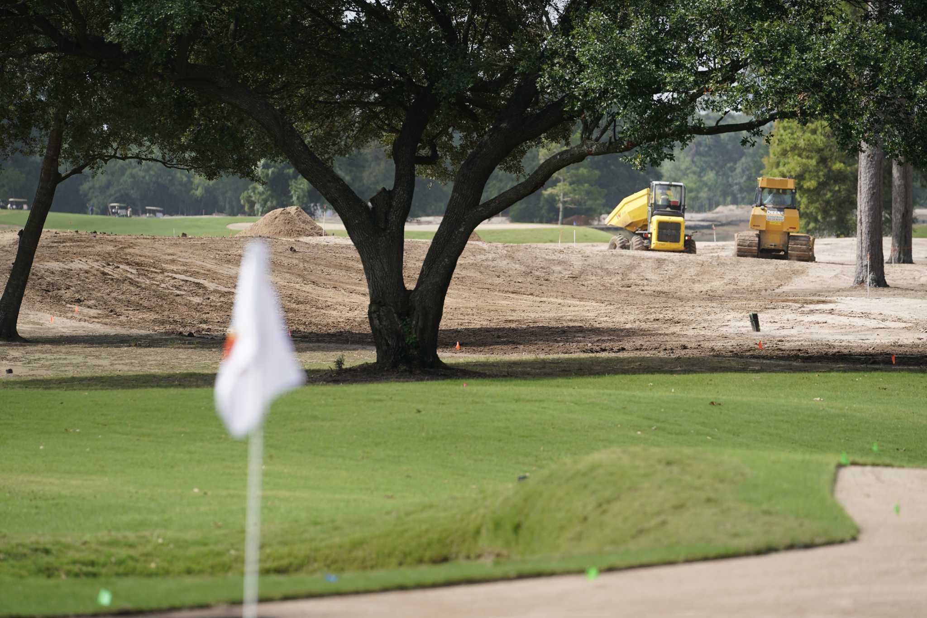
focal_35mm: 200
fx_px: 5149
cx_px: 464
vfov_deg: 6.9
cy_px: 309
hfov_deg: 10.3
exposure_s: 1/1600
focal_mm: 200
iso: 200
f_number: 3.5
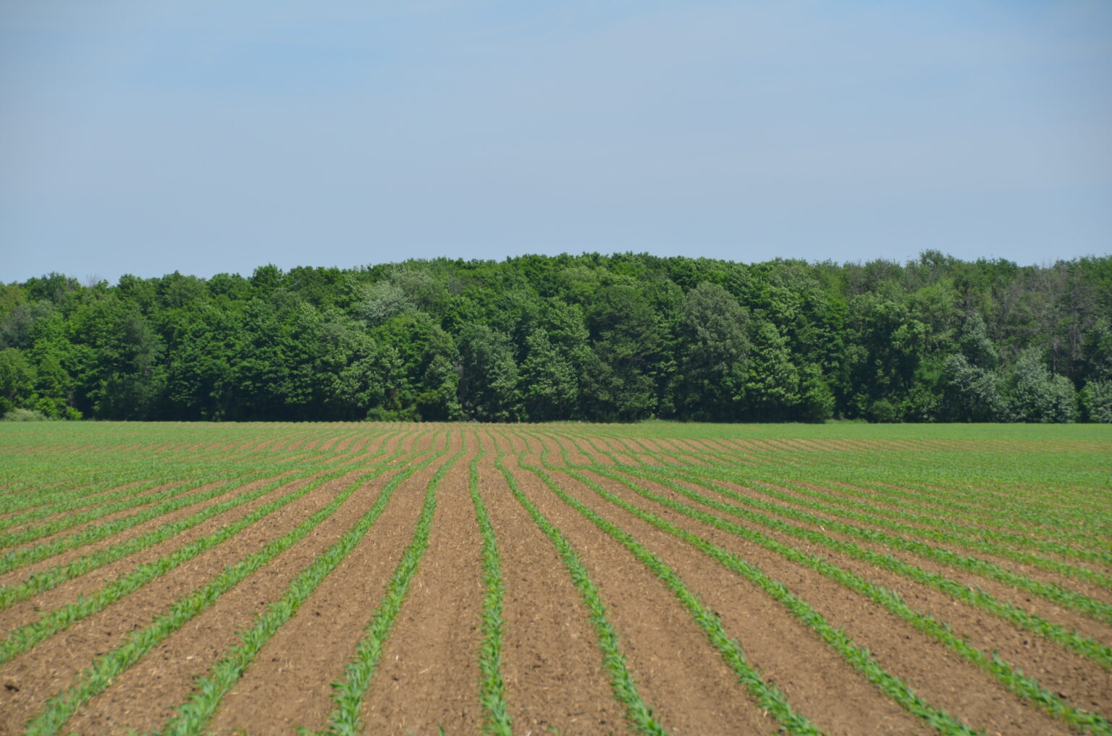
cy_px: 368
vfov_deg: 7.5
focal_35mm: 183
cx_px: 556
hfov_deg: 11.3
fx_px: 5640
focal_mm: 122
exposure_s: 1/320
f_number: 9
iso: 100
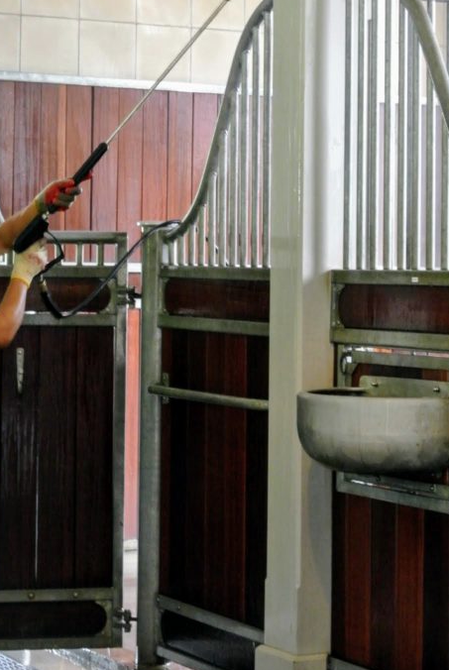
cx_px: 233
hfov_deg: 13.3
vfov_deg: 19.7
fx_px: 1920
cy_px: 174
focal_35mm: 103
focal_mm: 25.2
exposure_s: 1/15
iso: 800
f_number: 5.3
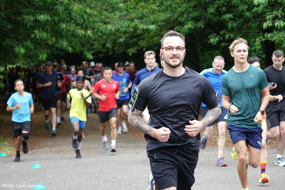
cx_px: 142
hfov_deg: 16.0
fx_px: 1013
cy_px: 95
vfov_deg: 10.7
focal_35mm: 128
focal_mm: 47.05
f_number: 2.8
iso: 1000
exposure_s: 1/800
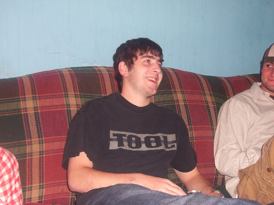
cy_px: 102
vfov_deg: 28.6
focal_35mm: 51
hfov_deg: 37.5
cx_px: 137
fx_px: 404
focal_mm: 7.88
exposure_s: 1/37.4
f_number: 3.16
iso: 140
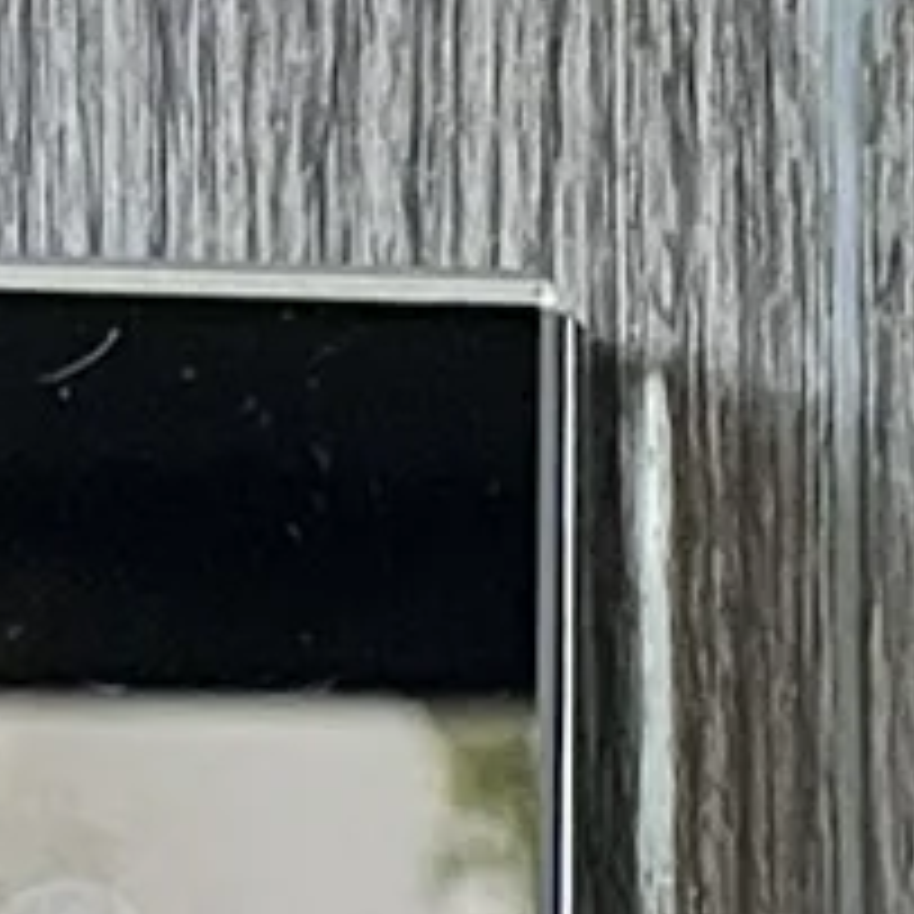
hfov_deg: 7.0
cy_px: 2985
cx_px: 2377
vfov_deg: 6.7
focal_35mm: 232
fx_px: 6930
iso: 800
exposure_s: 1/30
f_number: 1.5
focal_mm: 5.7
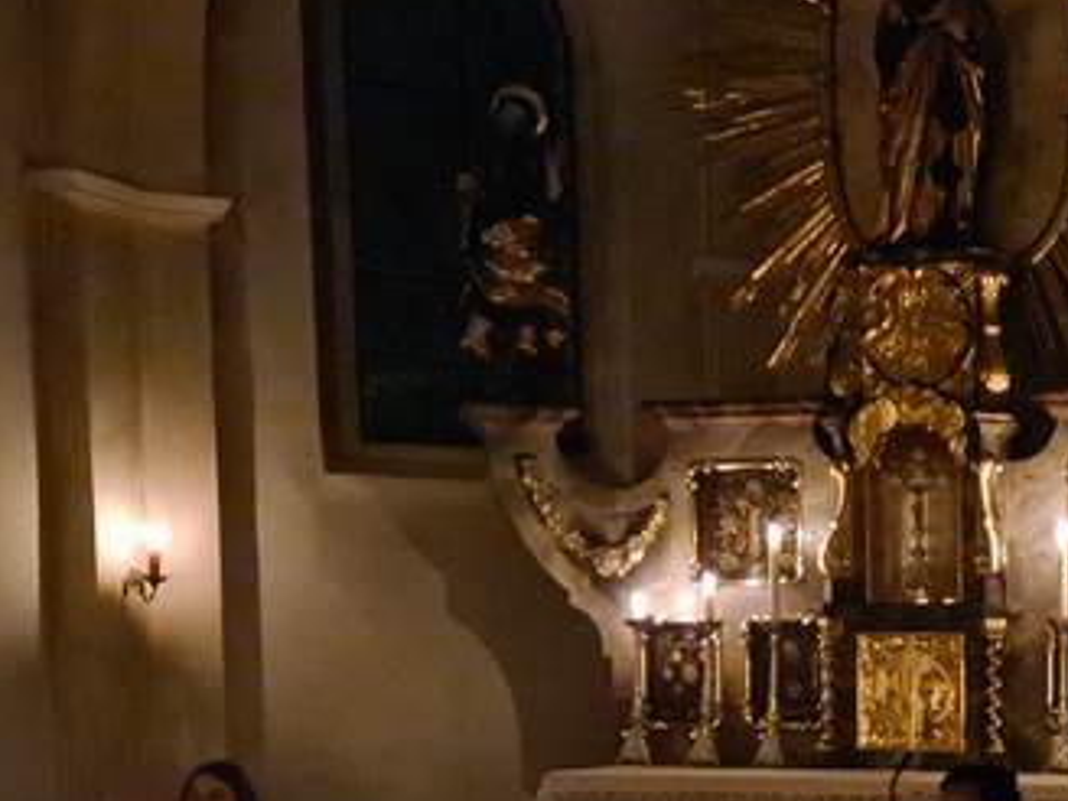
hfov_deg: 29.3
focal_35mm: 61
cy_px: 726
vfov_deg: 23.4
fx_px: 1882
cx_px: 1110
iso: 3200
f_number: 1.8
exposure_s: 1/25
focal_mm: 7
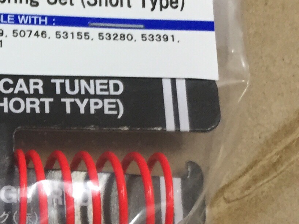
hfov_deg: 16.2
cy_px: 229
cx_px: -71
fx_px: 1002
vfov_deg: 12.6
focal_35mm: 116
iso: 125
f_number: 2.2
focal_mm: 4.15
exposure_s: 1/33
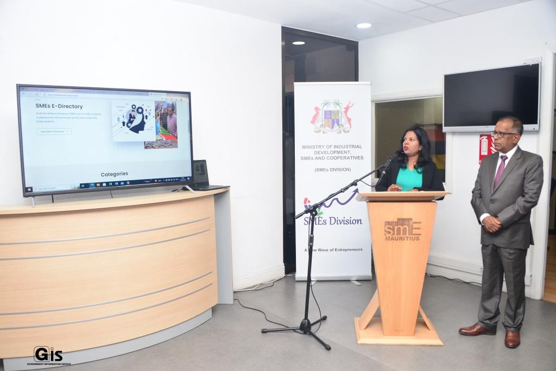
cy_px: 186
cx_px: 278
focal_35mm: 28
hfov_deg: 65.4
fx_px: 433
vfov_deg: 46.5
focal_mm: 28
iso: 2500
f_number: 6.3
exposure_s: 1/200
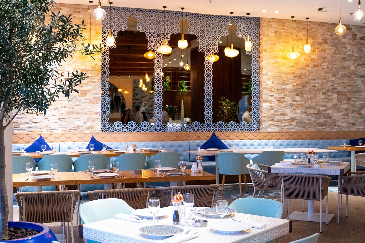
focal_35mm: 48
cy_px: 126
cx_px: 173
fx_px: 487
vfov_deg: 28.1
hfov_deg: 41.1
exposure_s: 1/50
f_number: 2.8
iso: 640
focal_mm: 28
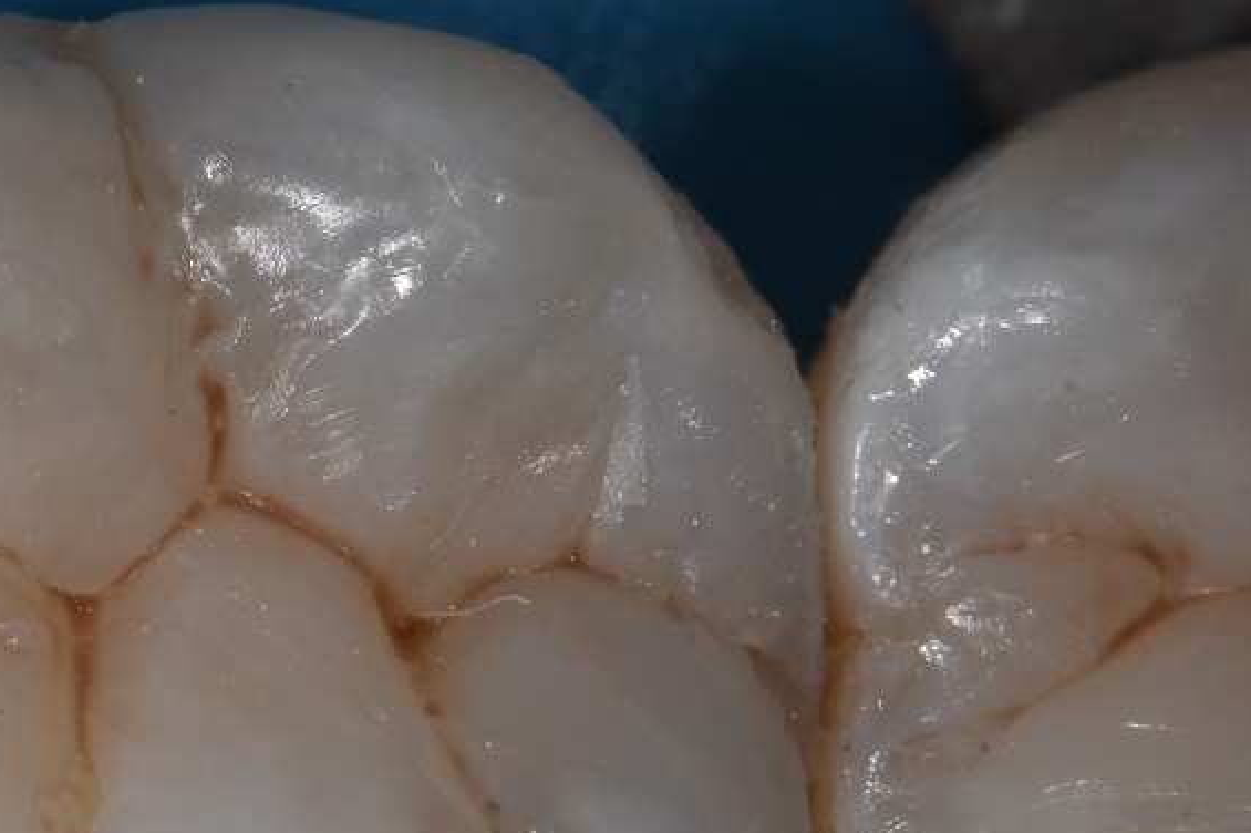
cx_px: 740
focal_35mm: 376
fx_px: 13058
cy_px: 534
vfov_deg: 3.7
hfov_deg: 5.5
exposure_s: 1/200
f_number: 32
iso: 200
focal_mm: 105
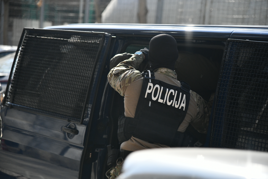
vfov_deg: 13.0
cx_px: 134
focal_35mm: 105
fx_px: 782
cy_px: 90
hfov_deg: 19.5
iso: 1600
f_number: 4
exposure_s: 1/8000
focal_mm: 105
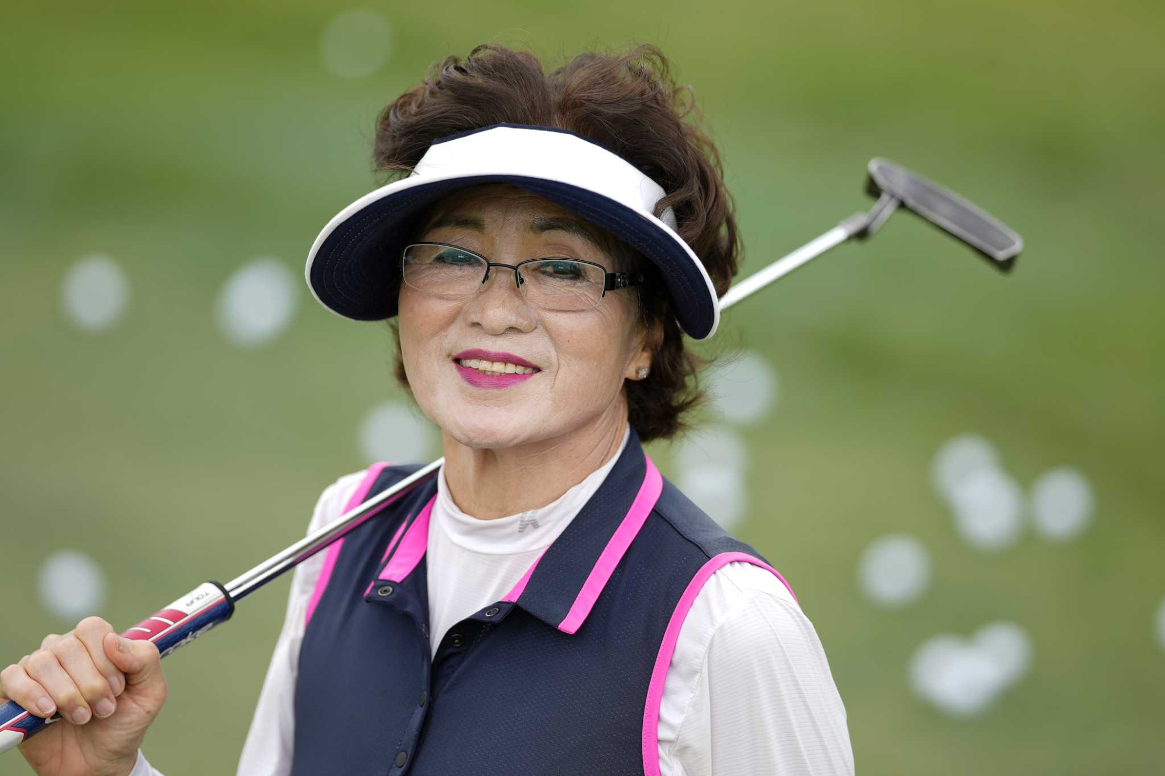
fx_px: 6536
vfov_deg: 6.8
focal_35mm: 202
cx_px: 582
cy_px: 388
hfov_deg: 10.2
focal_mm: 135
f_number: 1.8
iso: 50
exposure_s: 1/500
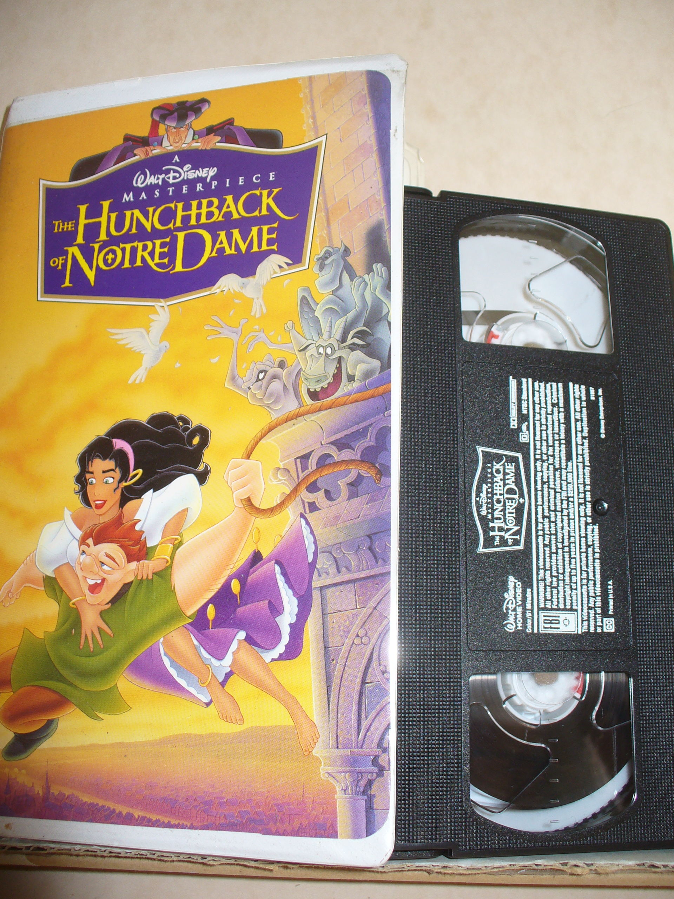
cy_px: 450
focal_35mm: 37
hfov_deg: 38.7
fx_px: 961
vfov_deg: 50.1
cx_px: 337
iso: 80
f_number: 2.8
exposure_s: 1/30
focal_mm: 6.1
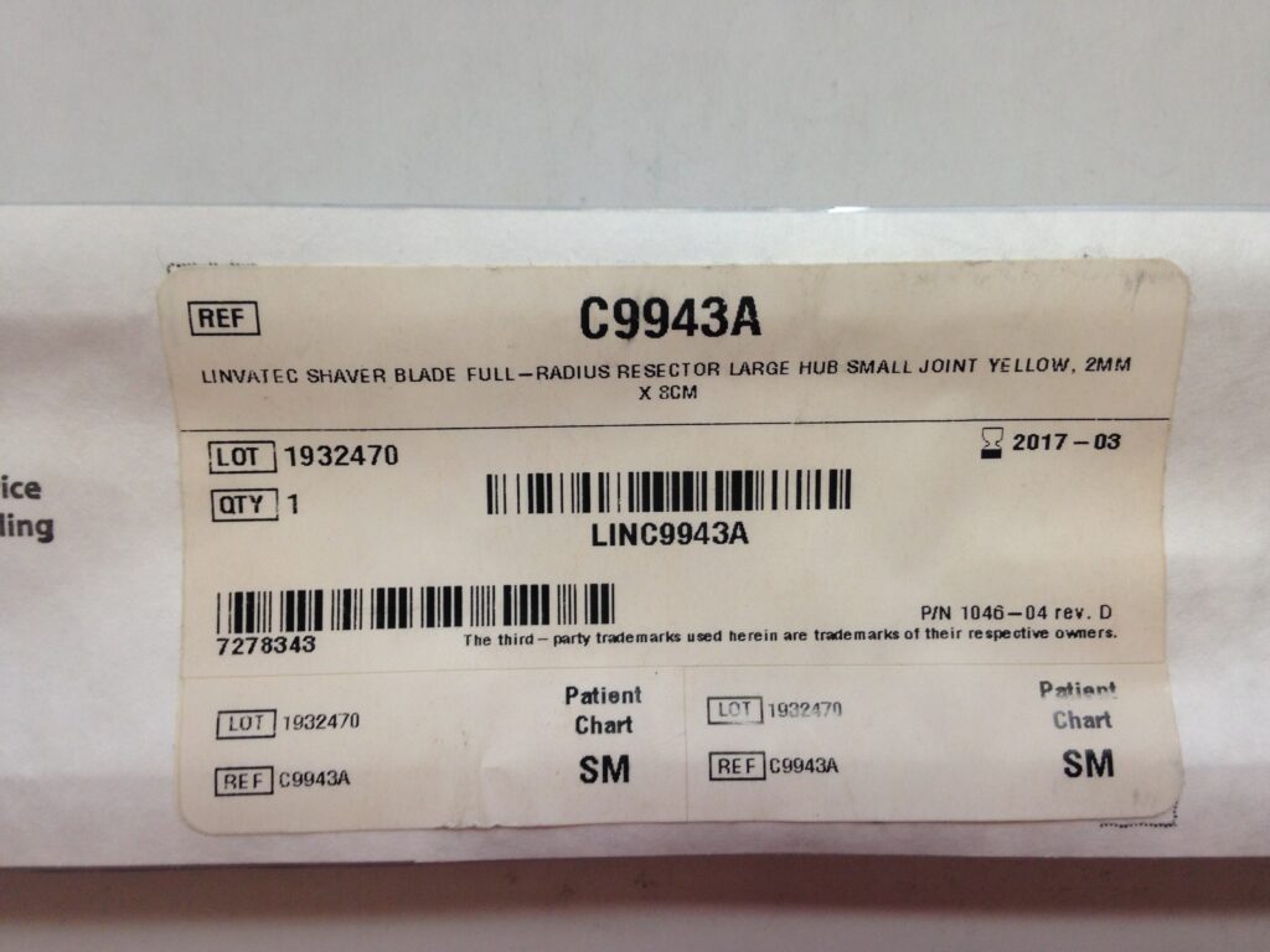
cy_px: 476
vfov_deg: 42.9
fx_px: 1211
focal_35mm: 33
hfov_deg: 55.4
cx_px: 635
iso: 64
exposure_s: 1/60
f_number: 2.4
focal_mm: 4.12
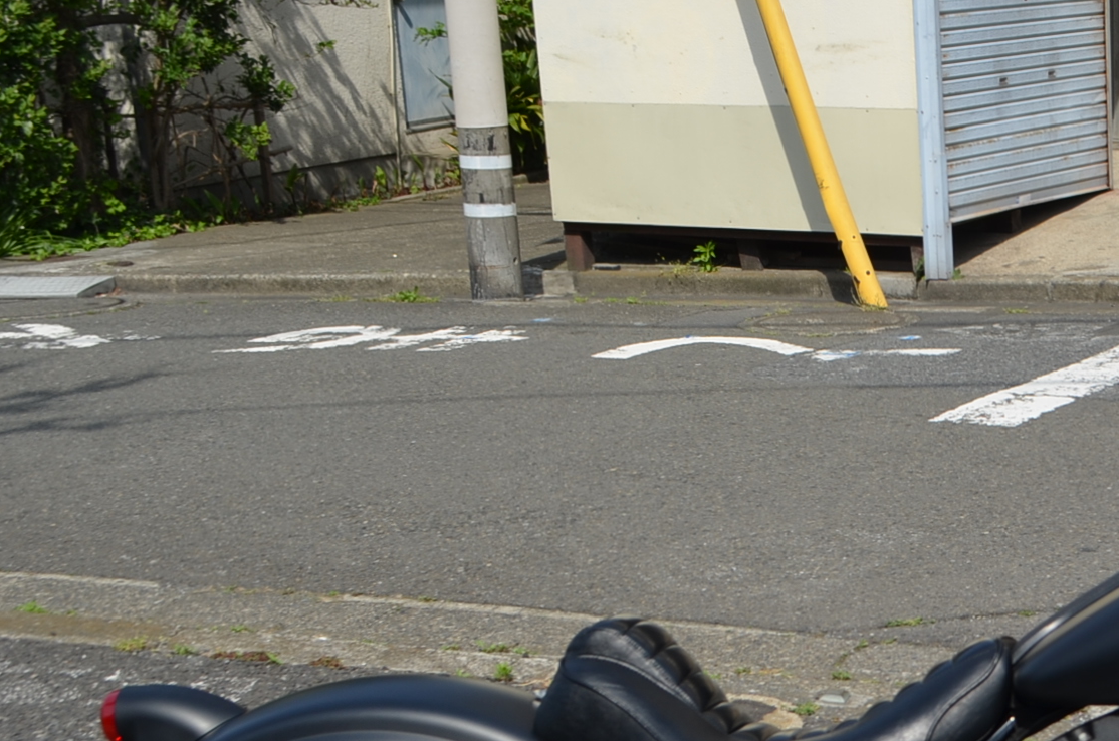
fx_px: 2265
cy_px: 734
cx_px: 1171
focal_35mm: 73
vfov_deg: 18.1
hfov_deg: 26.0
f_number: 8
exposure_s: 1/250
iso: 100
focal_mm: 22
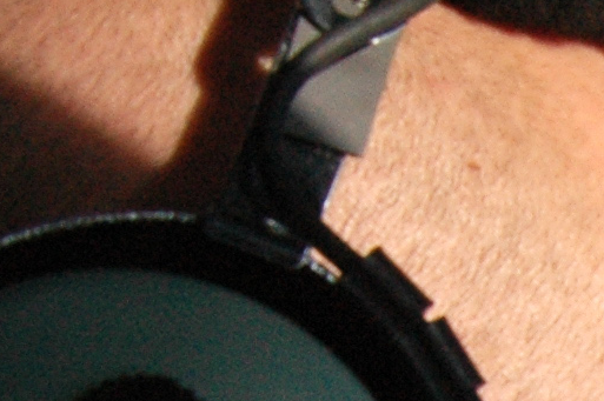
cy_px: 1040
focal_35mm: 211
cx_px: 1255
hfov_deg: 9.1
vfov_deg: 6.2
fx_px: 3537
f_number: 13
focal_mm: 24
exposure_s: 1/640
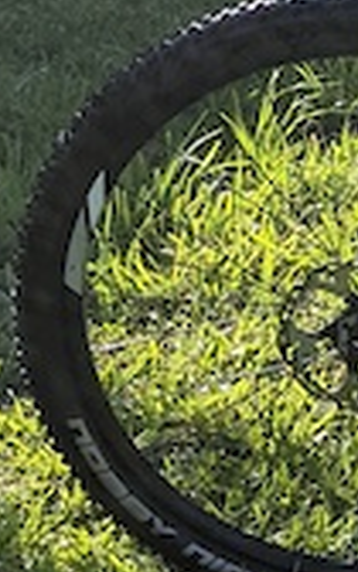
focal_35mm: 136
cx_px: 914
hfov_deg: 8.6
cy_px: 78
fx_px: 2123
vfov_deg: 15.2
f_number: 1.73
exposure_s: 1/2132
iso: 56
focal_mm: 4.38
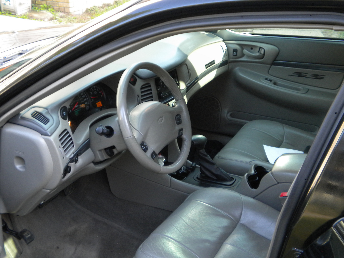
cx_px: 172
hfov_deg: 36.8
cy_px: 129
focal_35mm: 52
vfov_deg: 28.0
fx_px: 517
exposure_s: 1/62.3
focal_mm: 9.3
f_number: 3.9
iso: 226
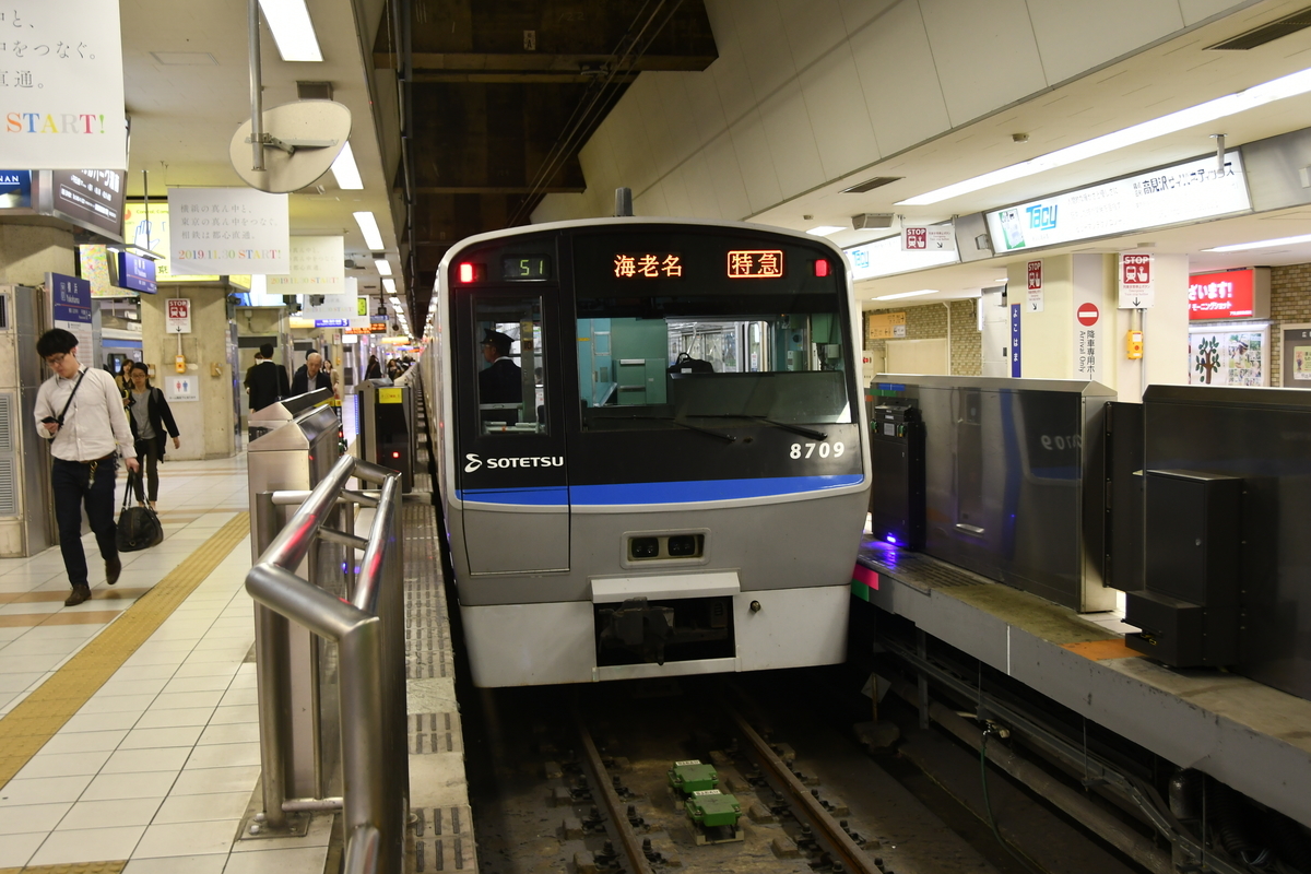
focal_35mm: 36
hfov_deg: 53.1
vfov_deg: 36.9
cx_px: 656
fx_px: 1311
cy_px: 437
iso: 500
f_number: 4
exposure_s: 1/60
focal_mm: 24
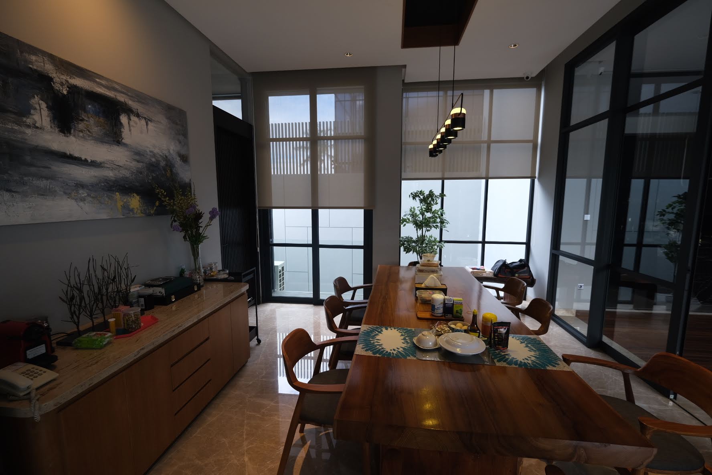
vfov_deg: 77.3
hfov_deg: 100.4
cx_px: 356
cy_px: 238
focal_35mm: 15
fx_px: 297
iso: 160
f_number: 4
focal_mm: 10
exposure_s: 1/60
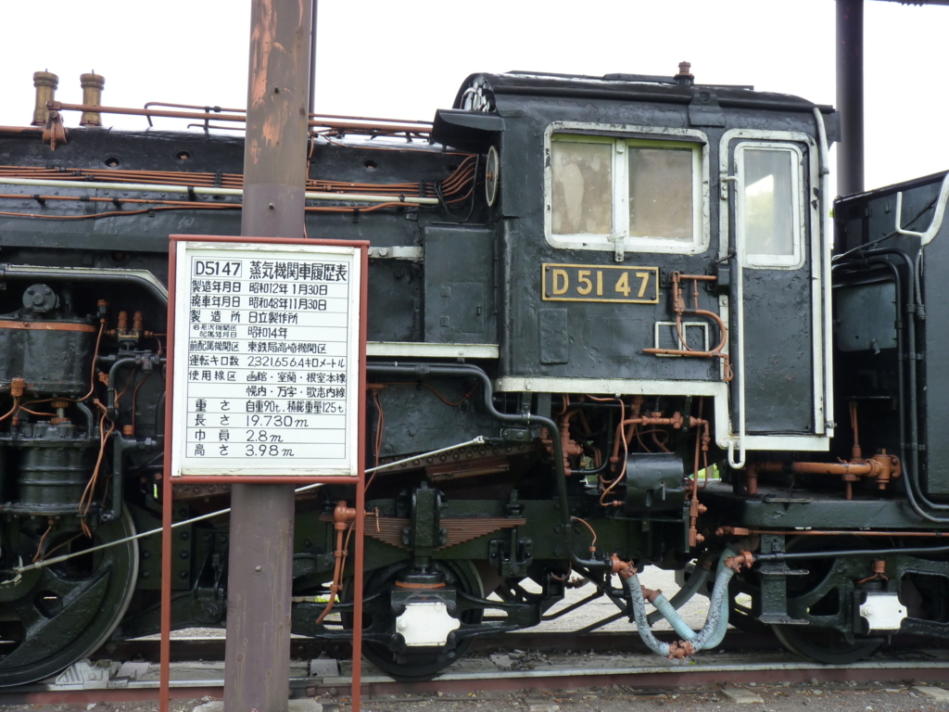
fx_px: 1014
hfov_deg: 50.1
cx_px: 474
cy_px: 356
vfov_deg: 38.7
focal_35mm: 37
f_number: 3
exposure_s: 1/80
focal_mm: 6.5
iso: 125
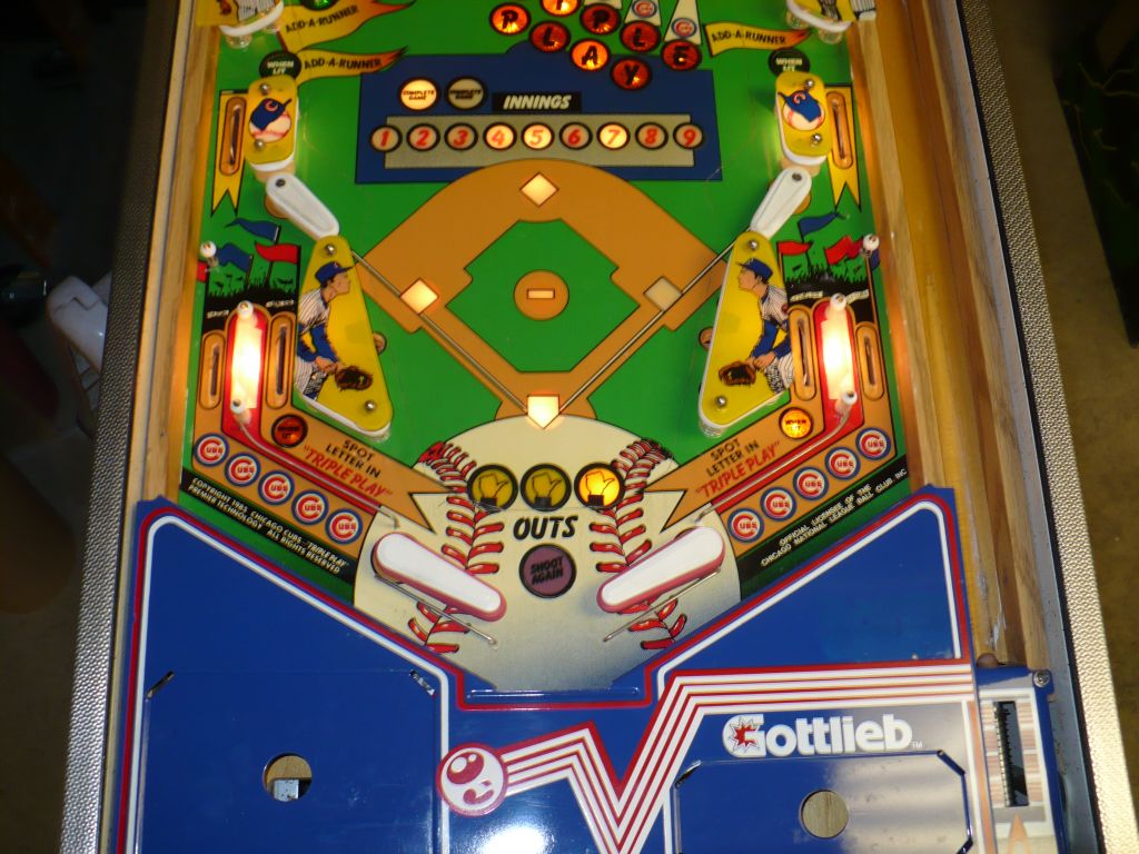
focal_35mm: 37
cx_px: 570
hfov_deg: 50.1
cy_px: 427
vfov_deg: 38.7
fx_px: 1217
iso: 100
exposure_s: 1/30
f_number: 2.8
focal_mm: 6.1
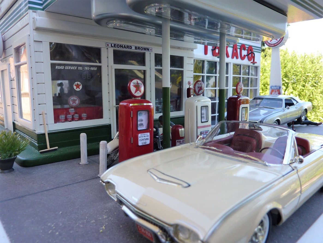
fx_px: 233
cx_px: 162
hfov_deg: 69.4
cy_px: 122
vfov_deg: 54.9
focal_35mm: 25
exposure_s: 1/100
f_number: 3.5
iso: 80
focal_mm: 4.1
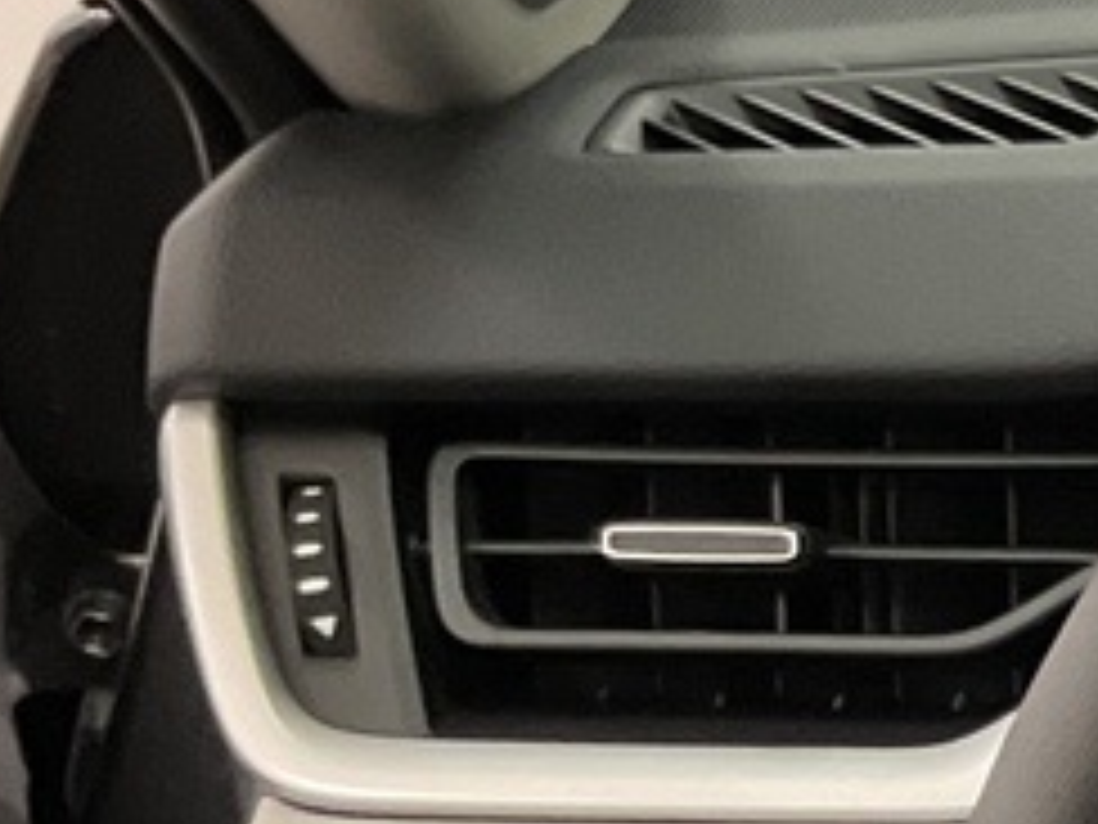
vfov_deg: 9.4
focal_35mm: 152
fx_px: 4821
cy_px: 1297
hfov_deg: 11.3
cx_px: 2448
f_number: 1.8
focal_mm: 3
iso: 64
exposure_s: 1/60
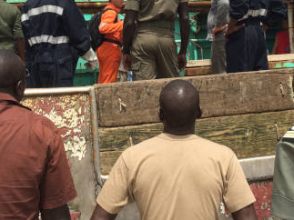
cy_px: 12
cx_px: 177
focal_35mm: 65
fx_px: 552
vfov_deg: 21.9
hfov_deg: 29.8
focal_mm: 4.12
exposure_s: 1/2053
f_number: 2.2
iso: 40
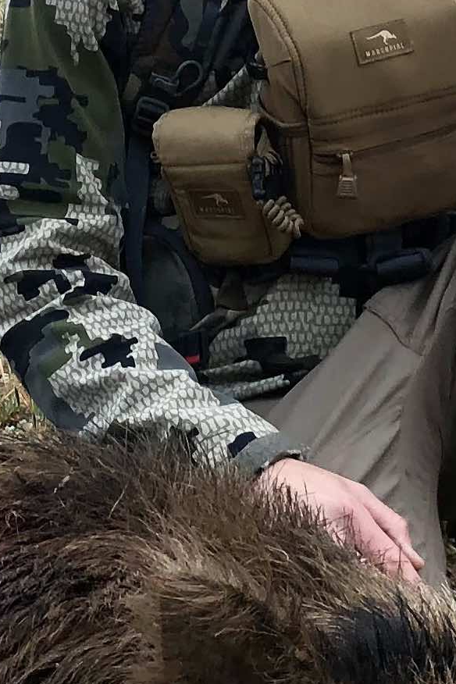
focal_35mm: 134
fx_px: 2546
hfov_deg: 10.2
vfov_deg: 15.2
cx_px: 89
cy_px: 150
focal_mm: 4
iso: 40
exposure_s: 1/120
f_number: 1.8
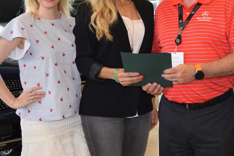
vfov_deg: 15.1
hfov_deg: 22.2
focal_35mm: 90
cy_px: 37
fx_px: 585
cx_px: 199
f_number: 5.6
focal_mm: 28
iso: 320
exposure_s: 1/125
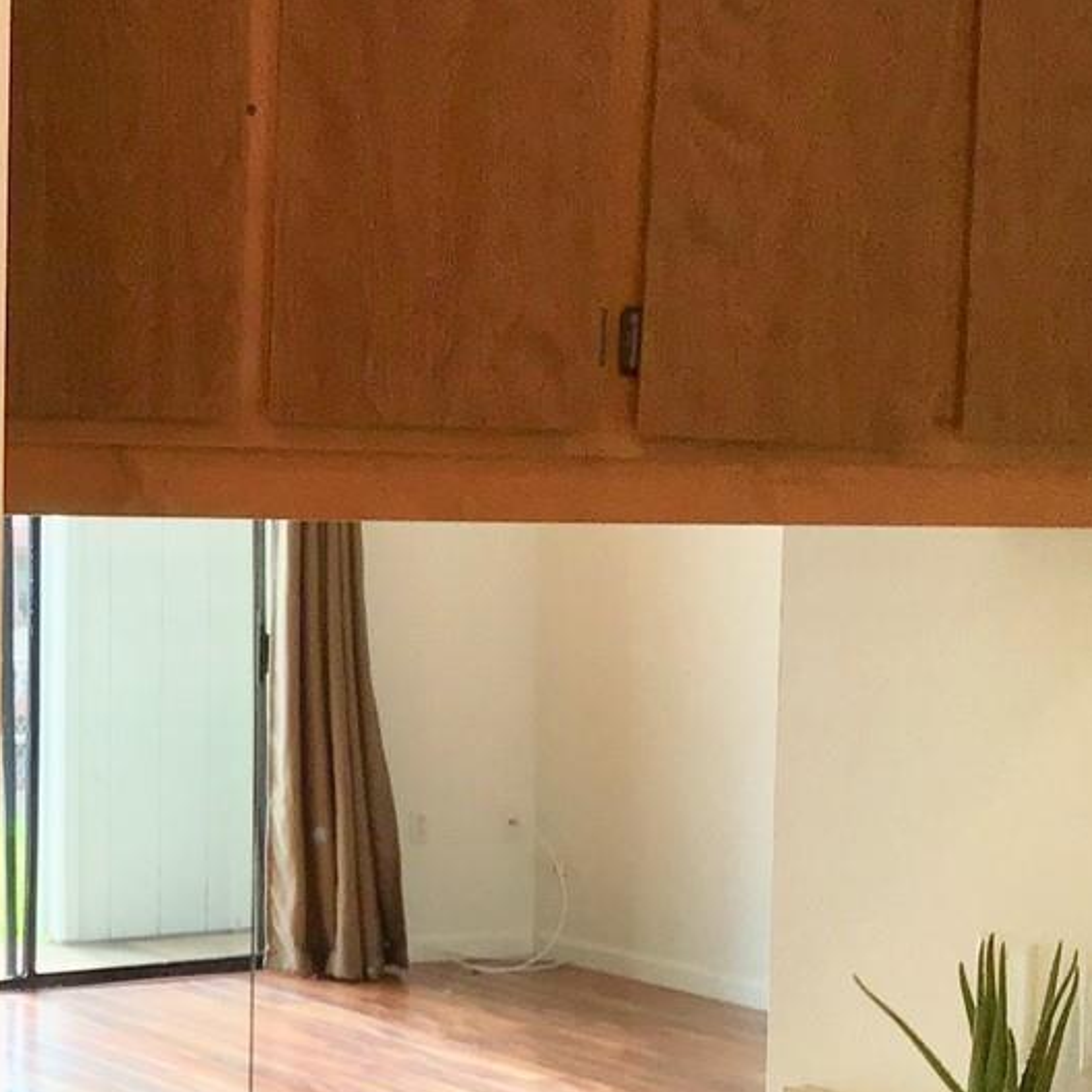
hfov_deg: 20.1
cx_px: -70
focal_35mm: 83
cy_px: 695
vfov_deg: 20.8
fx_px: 2962
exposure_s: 1/60
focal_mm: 3.3
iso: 32
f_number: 2.4
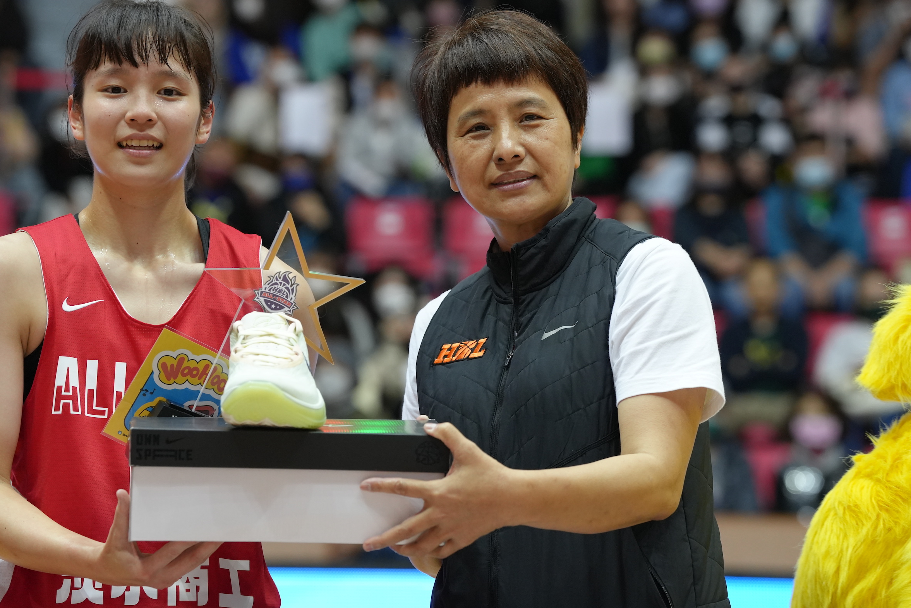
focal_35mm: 162
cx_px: 374
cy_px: 260
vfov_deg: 8.5
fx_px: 4099
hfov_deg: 12.7
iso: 2000
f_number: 4
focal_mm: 136
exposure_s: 1/160
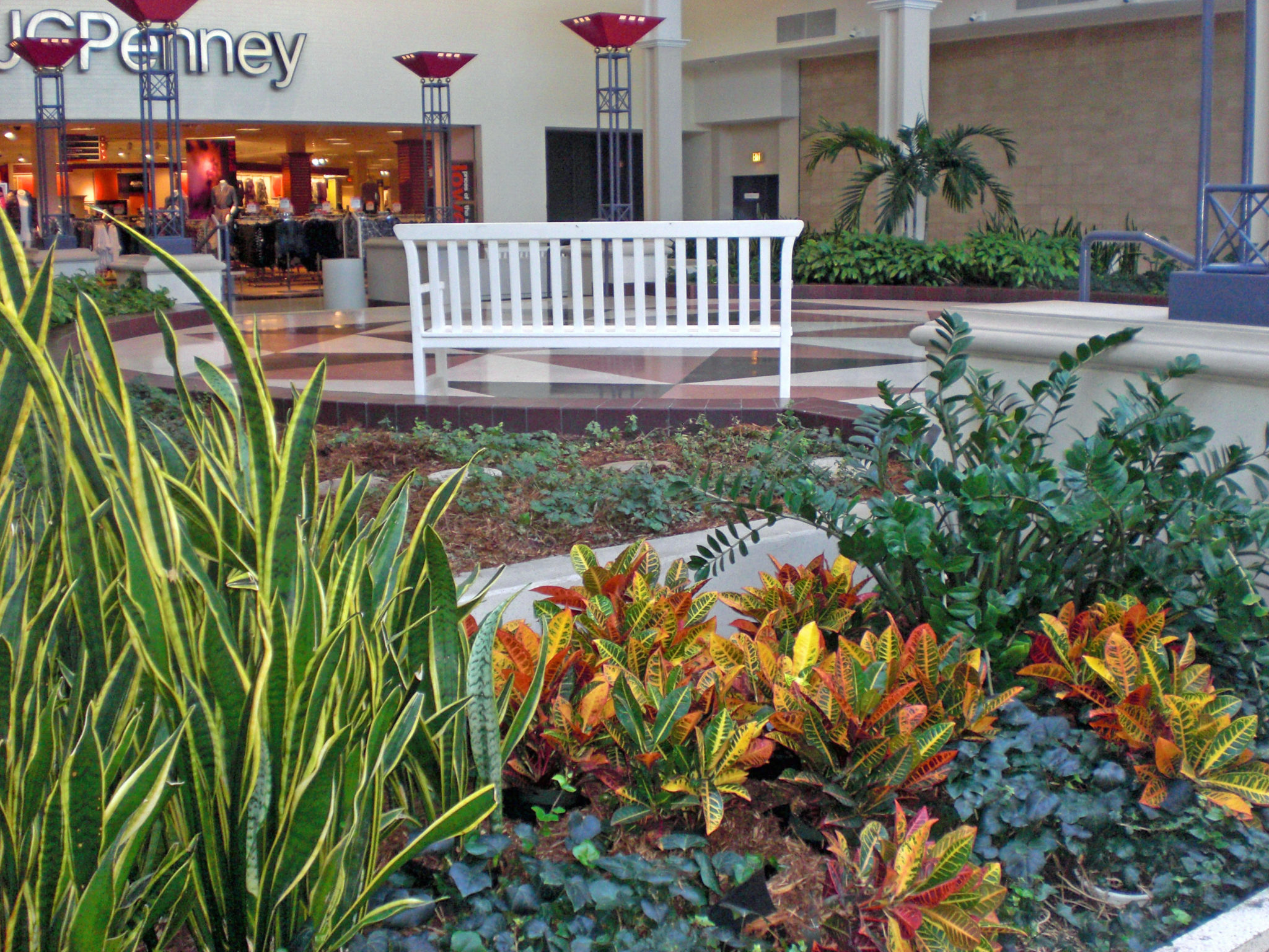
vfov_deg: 37.7
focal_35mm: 38
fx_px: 1393
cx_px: 634
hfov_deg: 49.0
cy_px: 476
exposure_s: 1/60
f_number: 3.1
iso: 200
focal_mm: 6.3
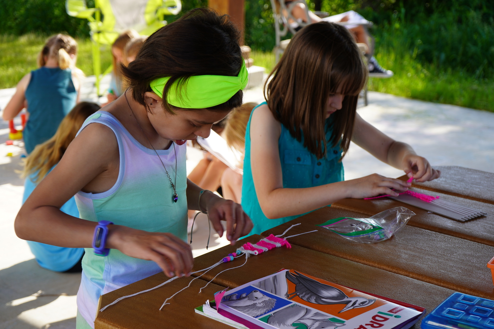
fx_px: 878
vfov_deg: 21.2
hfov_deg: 31.4
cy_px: 164
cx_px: 247
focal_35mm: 64
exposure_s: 1/100
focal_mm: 64
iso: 100
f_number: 6.3
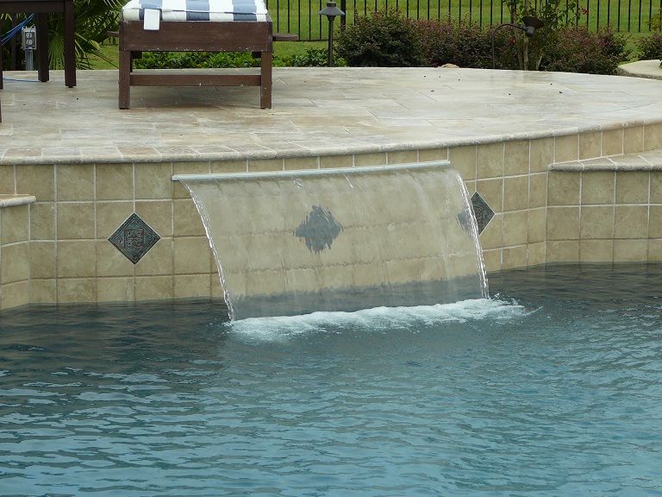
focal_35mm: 118
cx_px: 331
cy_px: 248
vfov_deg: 12.6
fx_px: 2257
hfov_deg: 16.7
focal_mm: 17.6
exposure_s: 1/400
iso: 80
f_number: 3.9
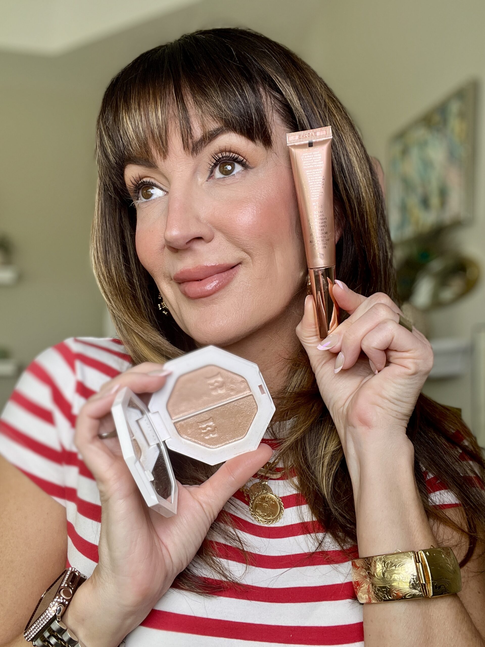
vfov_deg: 60.0
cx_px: 242
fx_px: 560
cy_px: 324
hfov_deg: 46.8
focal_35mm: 30
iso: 50
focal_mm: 2.71
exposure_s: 1/121
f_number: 2.2
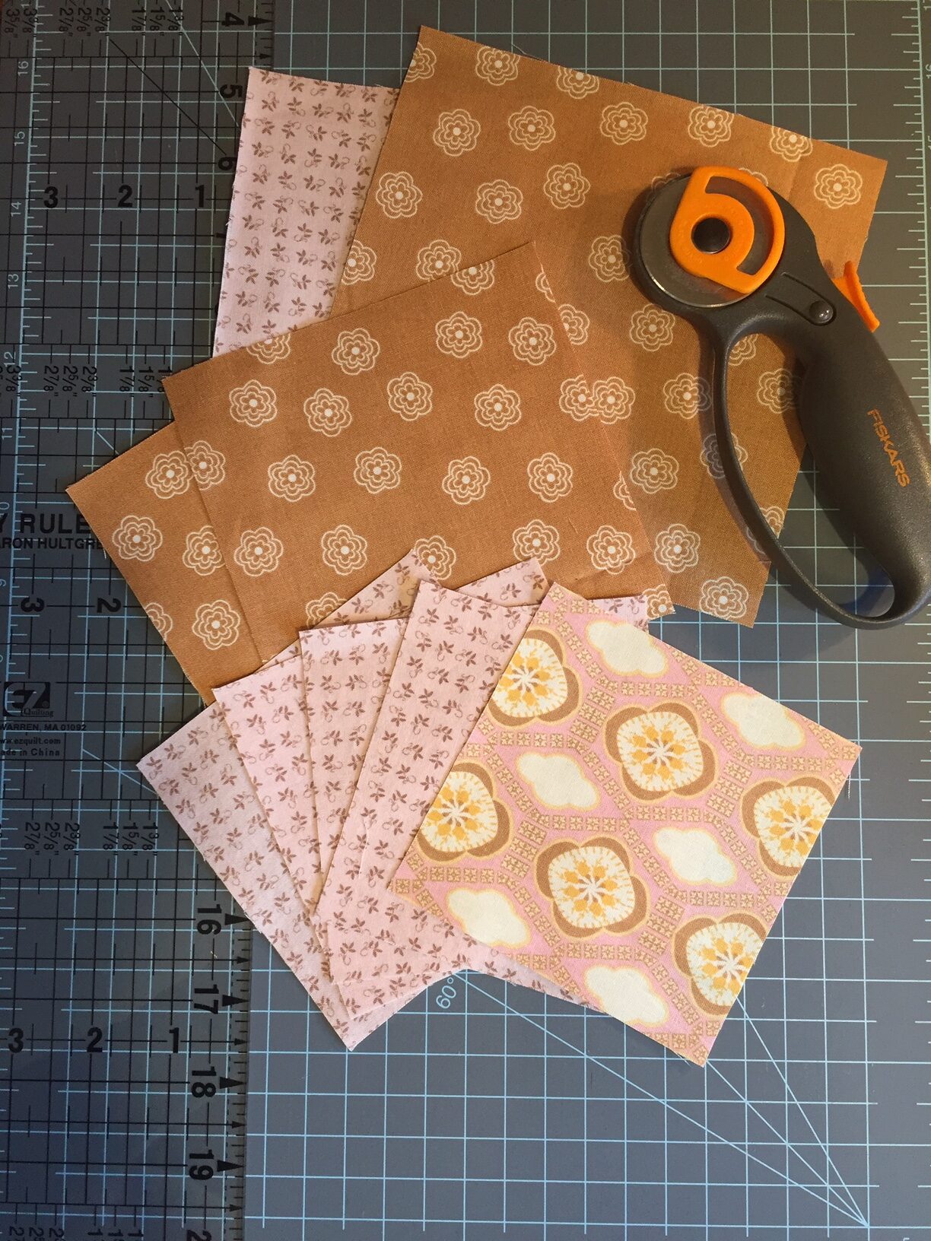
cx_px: 466
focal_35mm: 29
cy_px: 620
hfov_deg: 48.2
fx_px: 1040
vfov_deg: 61.7
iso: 50
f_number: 2.2
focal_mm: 4.15
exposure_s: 1/30
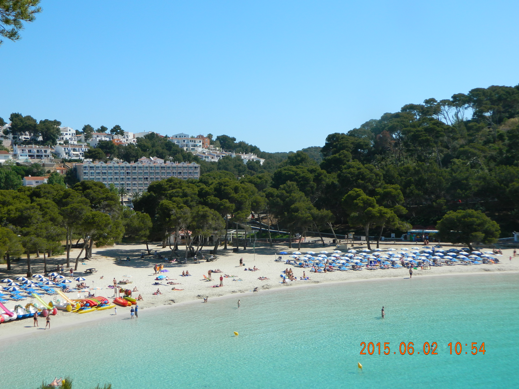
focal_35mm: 47
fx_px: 705
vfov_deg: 30.9
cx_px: 260
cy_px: 194
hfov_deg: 40.4
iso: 80
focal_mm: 8.4
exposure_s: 1/800
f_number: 3.6
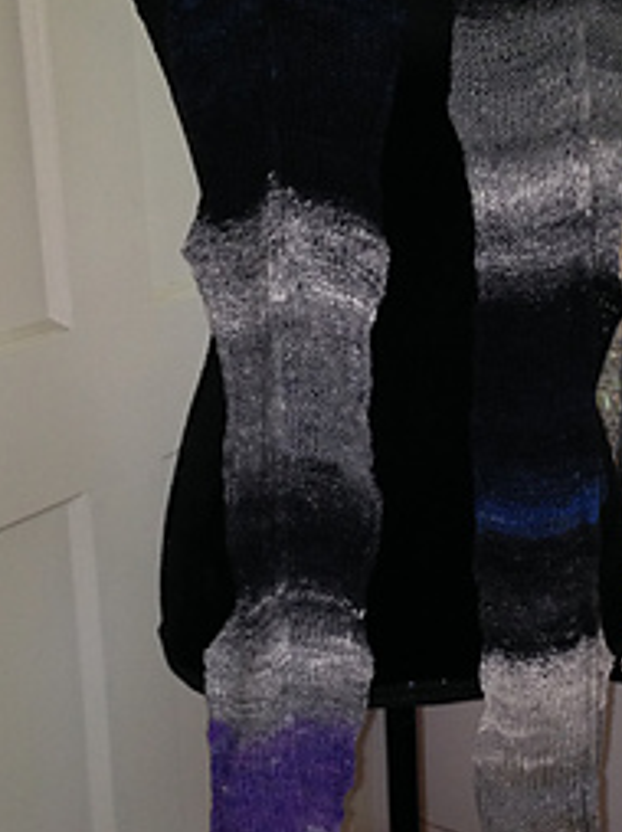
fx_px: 1560
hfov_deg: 22.5
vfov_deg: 29.8
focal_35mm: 65
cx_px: 394
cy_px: 498
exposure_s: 1/20
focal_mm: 4.12
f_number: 2.4
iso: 160
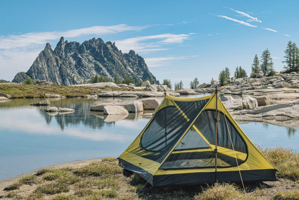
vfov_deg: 18.9
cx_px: 150
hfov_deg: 28.1
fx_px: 598
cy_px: 100
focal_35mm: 72
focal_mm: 48
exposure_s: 1/640
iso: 100
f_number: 11
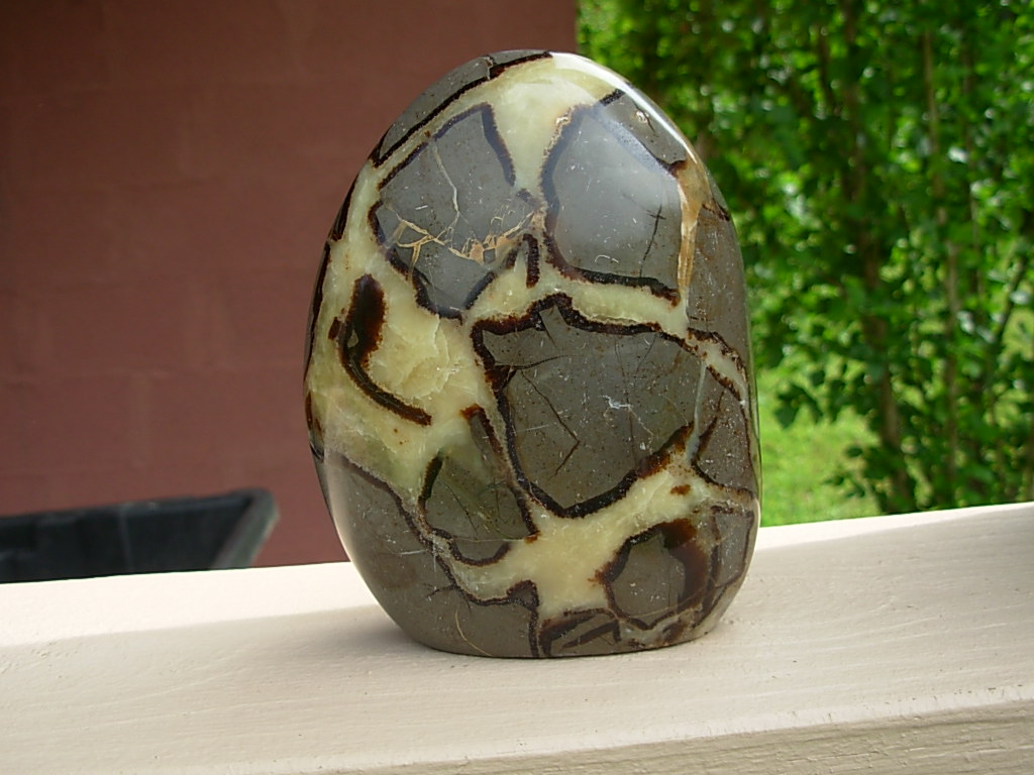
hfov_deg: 49.0
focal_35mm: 38
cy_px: 388
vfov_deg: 37.7
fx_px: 1135
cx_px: 517
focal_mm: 6.3
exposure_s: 1/470
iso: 50
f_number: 2.9
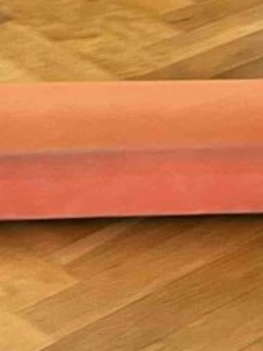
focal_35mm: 156
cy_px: -389
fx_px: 1580
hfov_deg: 8.8
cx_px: 597
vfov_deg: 11.3
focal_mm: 5.1
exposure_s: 1/50
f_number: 1.6
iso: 125
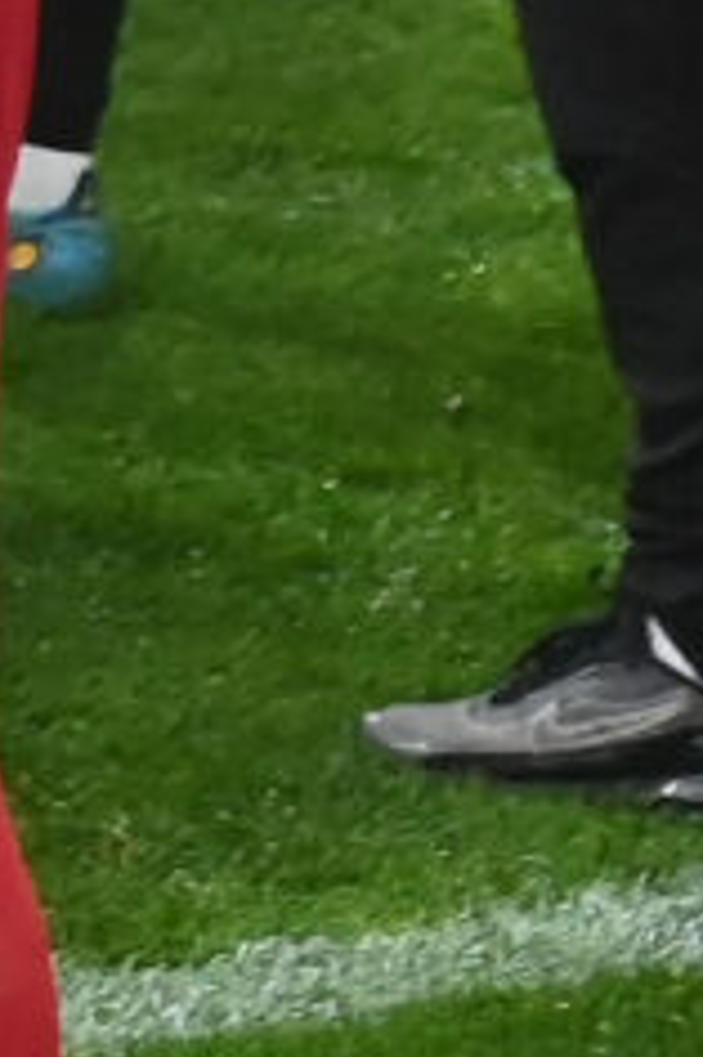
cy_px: -1462
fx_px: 9240
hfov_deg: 3.7
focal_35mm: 315
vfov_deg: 6.3
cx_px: -3622
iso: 4000
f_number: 5.6
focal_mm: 29
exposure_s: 1/500
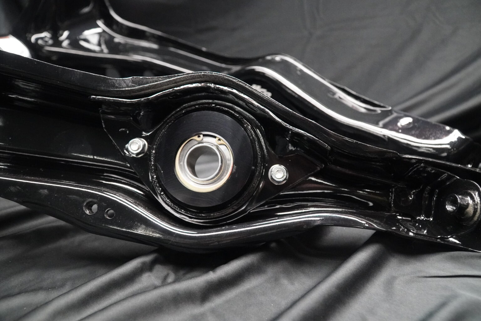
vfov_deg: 41.7
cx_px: 240
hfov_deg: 59.5
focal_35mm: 32
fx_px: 421
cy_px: 160
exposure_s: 1/60
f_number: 4
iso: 6400
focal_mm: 21
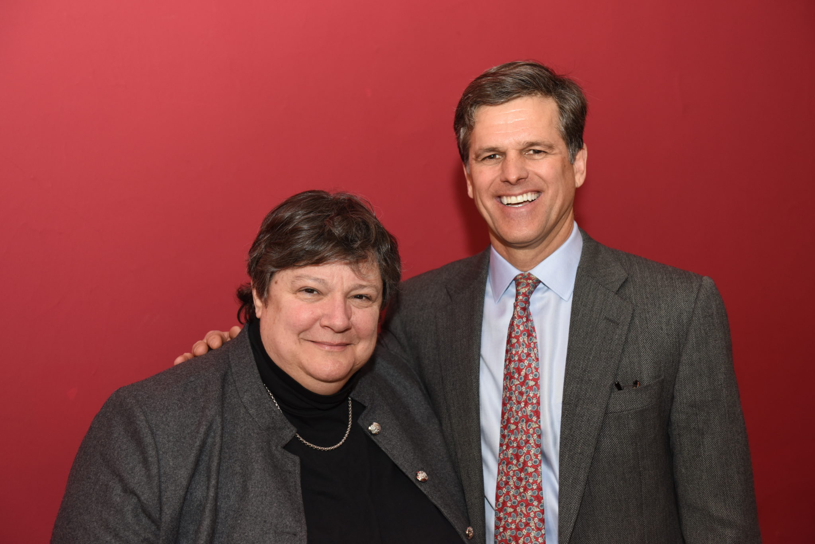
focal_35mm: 52
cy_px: 272
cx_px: 408
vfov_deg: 26.0
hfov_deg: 38.2
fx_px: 1178
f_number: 4
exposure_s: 1/60
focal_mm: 52
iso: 800
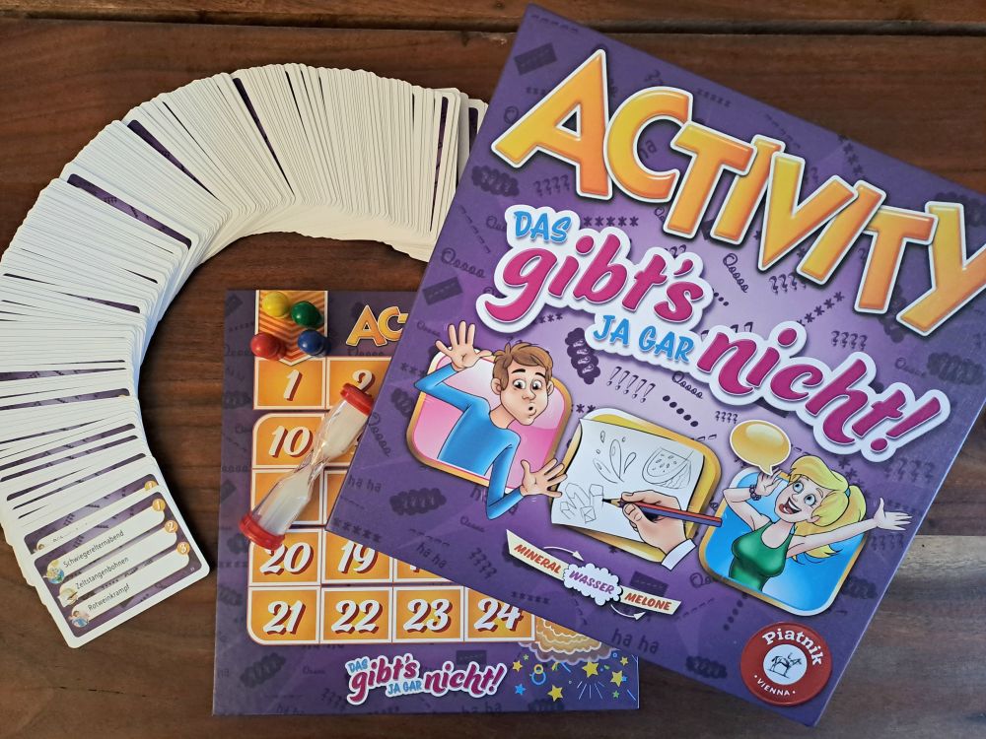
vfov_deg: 54.9
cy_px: 370
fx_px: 712
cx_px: 493
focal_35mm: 25
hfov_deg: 69.4
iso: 800
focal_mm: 4.65
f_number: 1.8
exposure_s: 1/20
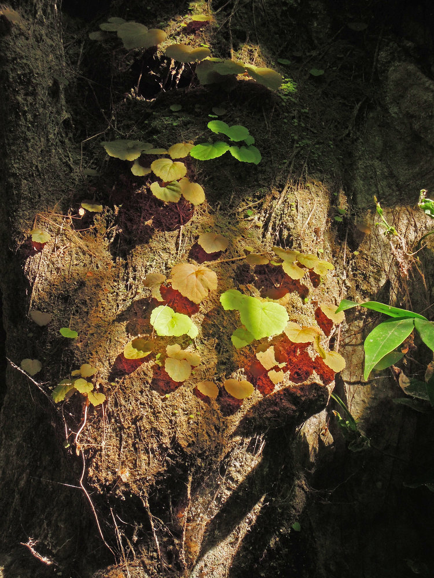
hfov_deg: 17.4
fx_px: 1421
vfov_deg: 23.0
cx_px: 217
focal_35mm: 85
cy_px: 289
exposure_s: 1/100
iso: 160
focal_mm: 15.2
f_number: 5
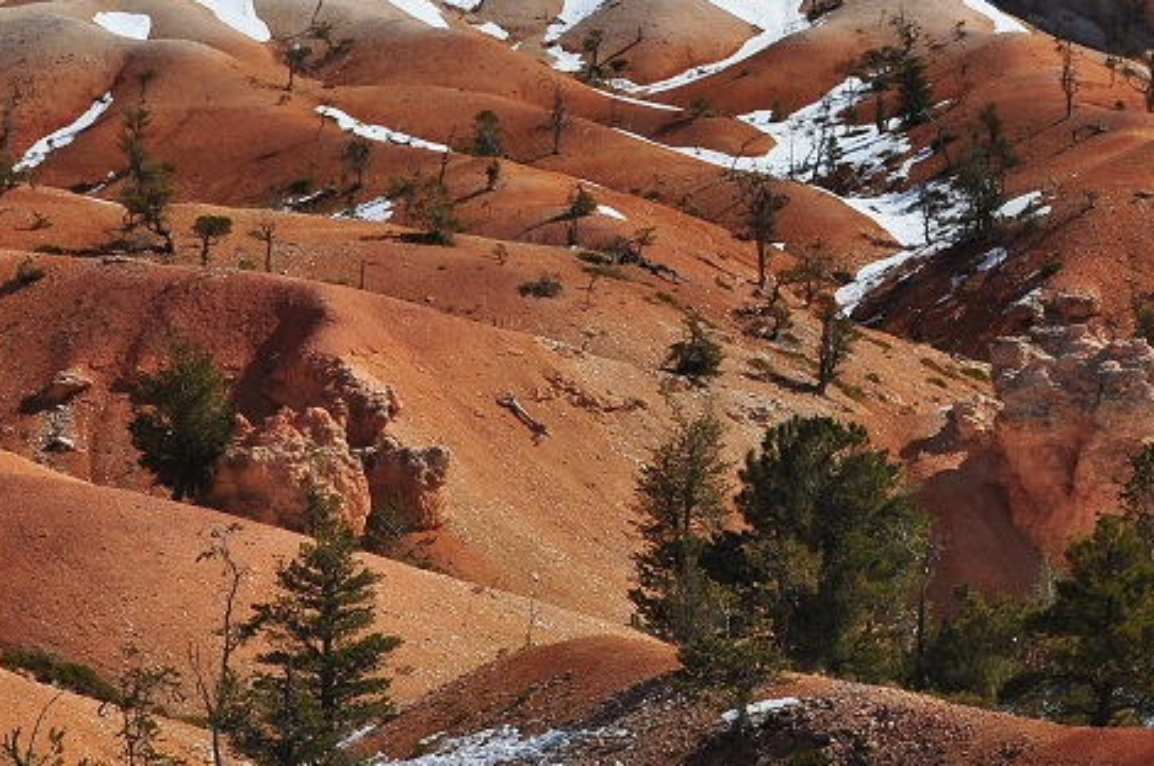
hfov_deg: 4.9
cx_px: 1203
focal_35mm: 421
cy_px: 166
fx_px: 13477
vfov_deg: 3.3
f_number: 11
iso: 200
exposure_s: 1/400
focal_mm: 110
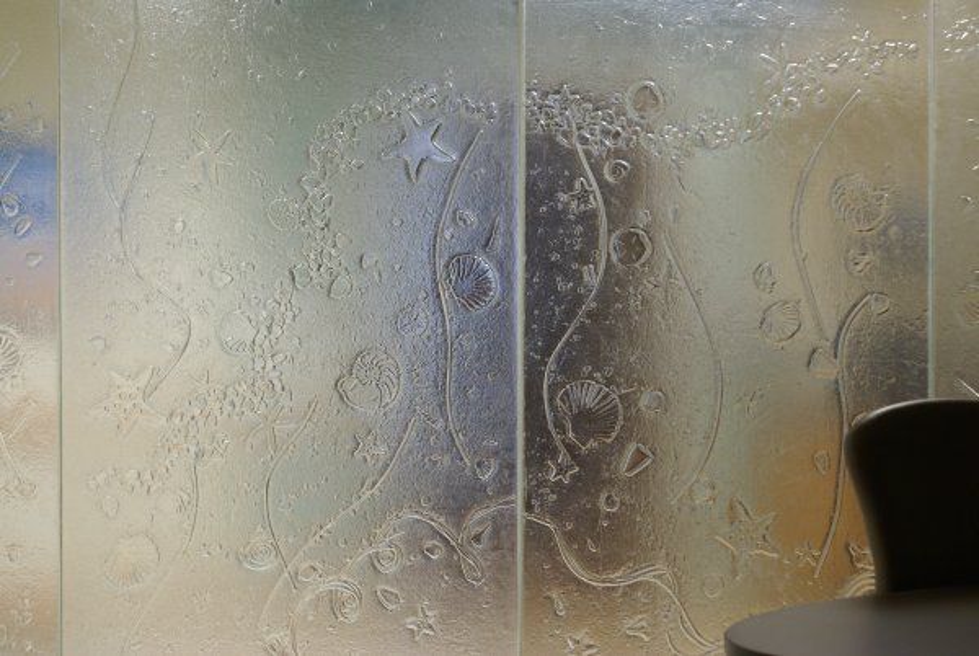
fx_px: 1838
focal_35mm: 68
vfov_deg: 20.2
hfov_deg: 29.8
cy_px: 328
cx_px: 490
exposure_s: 1/15
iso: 400
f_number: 5.6
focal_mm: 45
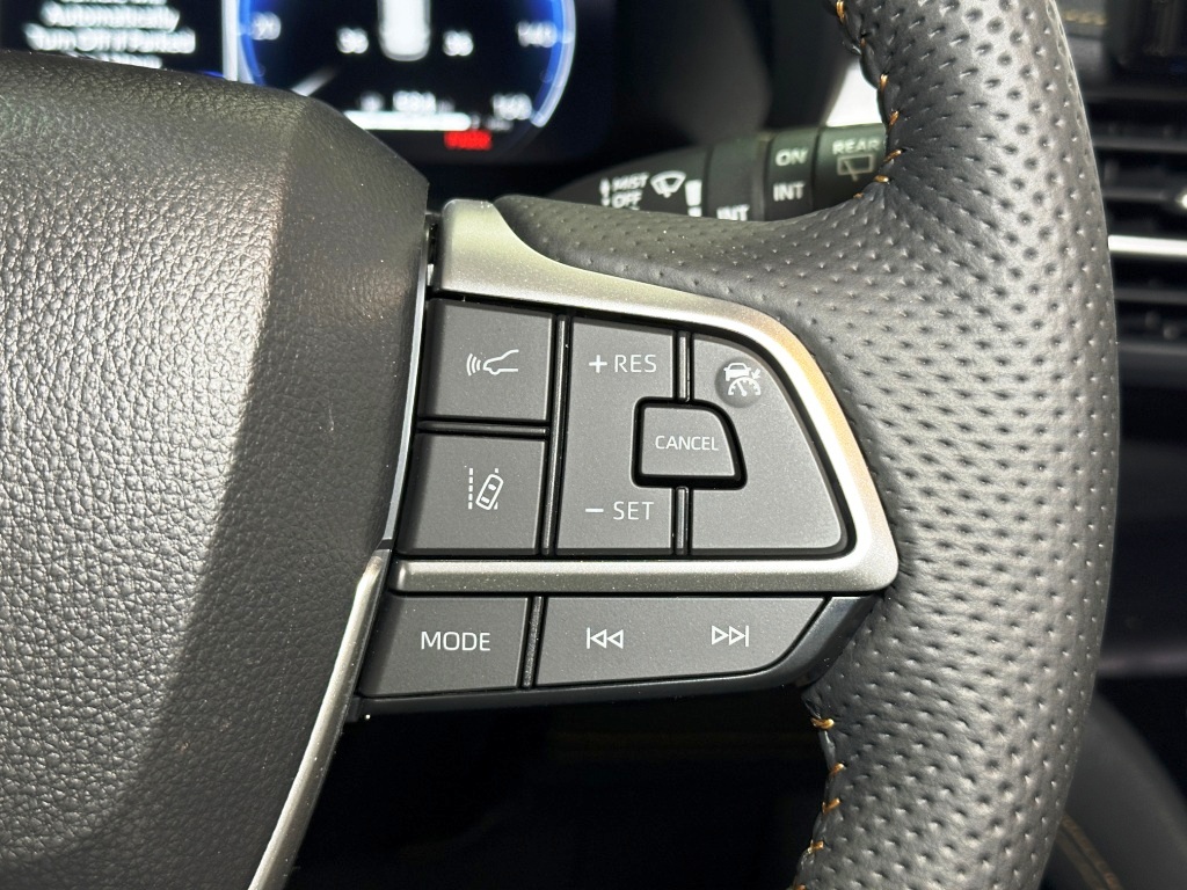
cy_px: 445
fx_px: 1646
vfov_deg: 30.3
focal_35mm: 48
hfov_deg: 39.7
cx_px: 594
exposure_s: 1/40
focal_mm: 6.86
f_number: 1.78
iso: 250
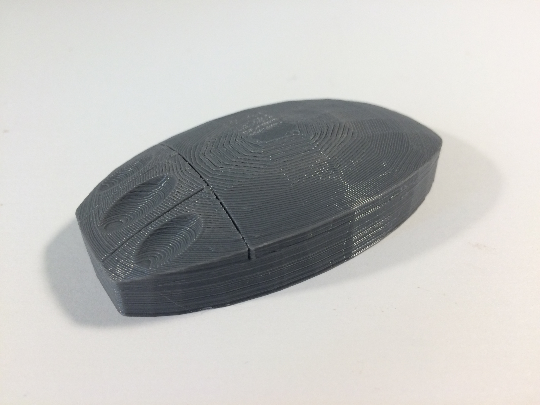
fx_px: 452
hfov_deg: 61.7
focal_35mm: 29
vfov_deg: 48.2
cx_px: 270
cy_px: 202
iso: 64
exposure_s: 1/120
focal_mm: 4.15
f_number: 2.2
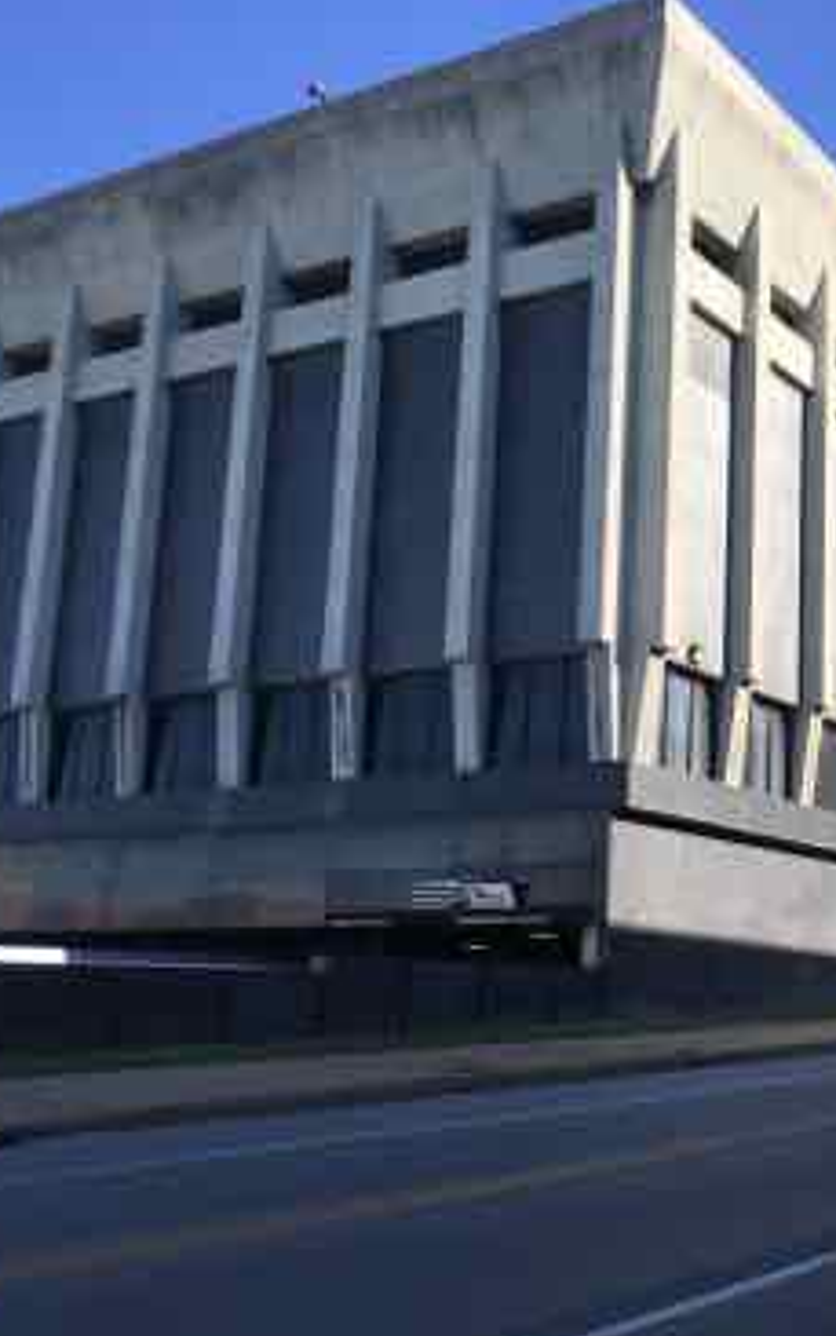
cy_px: 677
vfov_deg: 47.2
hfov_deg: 29.0
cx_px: 799
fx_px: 1530
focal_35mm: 42
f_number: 2.2
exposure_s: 1/962
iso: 25
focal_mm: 4.15
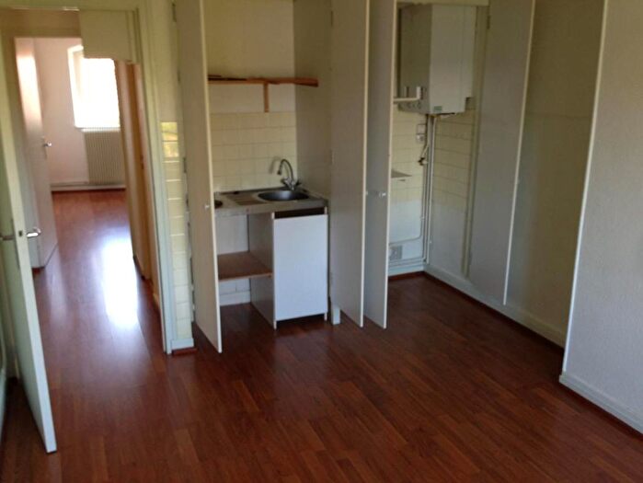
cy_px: 242
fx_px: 613
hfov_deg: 55.3
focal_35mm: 33
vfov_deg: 43.0
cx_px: 322
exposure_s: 1/20
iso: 64
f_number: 2.4
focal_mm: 4.13
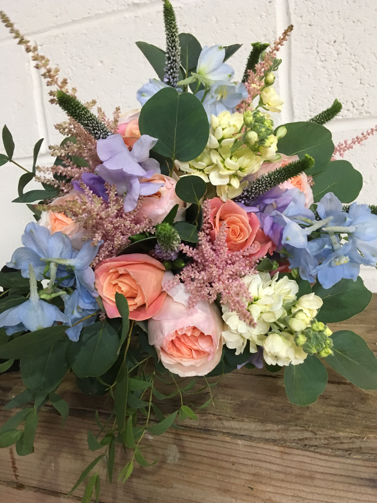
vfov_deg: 60.0
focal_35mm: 30
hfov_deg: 46.8
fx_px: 436
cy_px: 243
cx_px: 193
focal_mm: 4.15
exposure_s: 1/17
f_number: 2.2
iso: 200
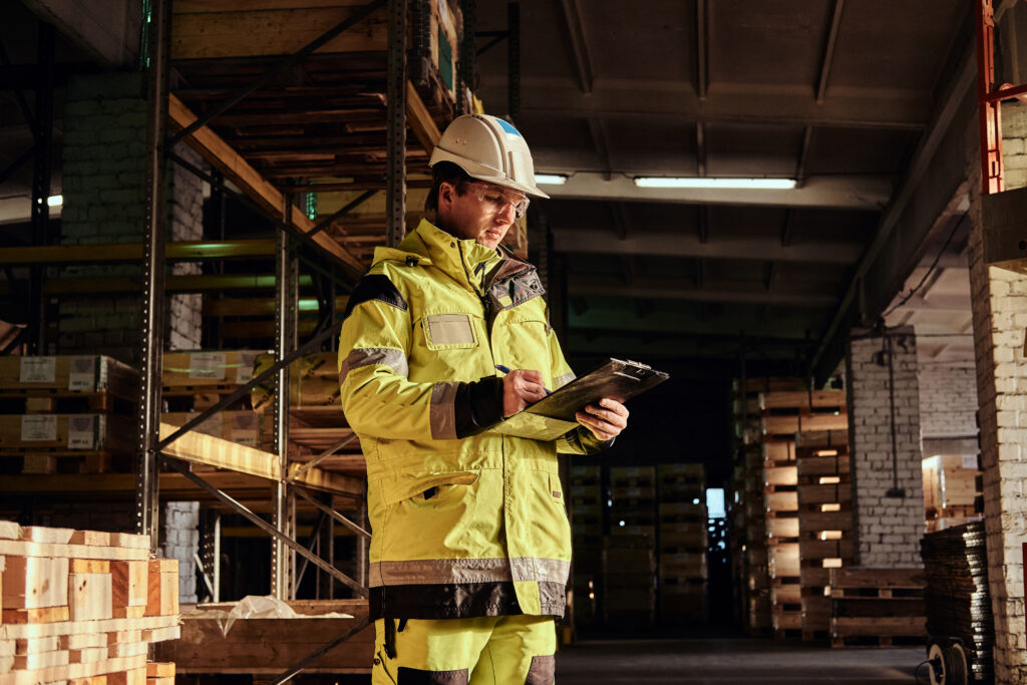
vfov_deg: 25.5
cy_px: 342
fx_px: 1512
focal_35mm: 53
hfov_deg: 37.5
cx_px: 514
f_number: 4
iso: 320
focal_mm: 35
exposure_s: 1/125
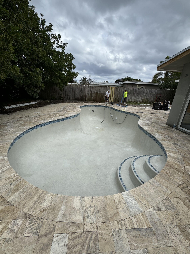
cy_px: 127
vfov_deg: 102.1
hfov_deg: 85.7
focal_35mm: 14
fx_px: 102
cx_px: 95
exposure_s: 1/1395
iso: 50
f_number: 2.2
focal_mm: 2.22
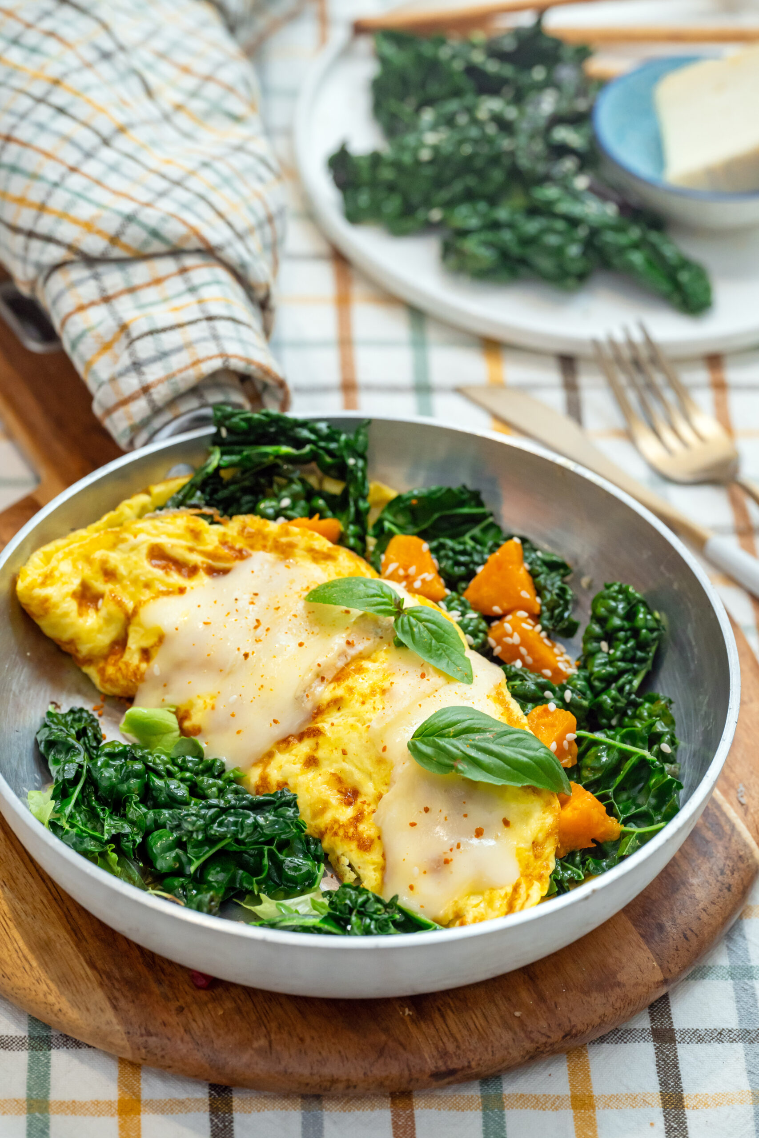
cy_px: 569
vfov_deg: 19.5
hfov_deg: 13.0
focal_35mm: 105
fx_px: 3320
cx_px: 380
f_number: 5.6
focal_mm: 105
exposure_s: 1/60
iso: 1250
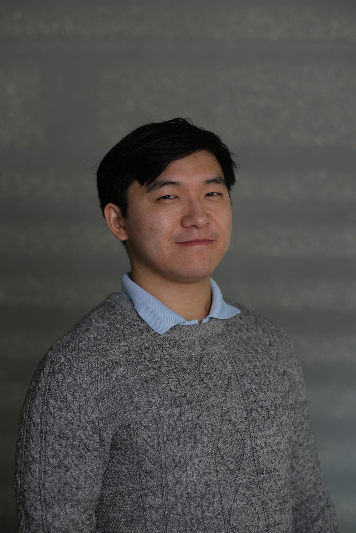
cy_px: 266
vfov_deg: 24.2
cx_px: 178
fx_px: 1246
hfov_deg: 16.3
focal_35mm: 84
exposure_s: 1/500
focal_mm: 56
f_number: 2
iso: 80
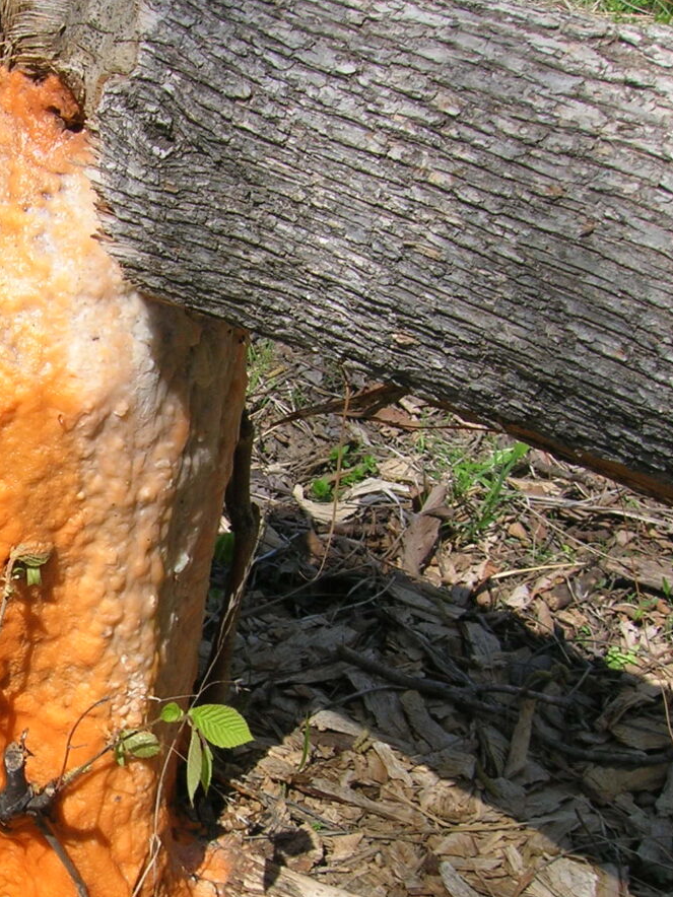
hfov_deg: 23.6
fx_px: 1529
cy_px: 565
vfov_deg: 32.5
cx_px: -18
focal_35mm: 59
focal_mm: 5.7
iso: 50
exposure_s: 1/355
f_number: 4.9
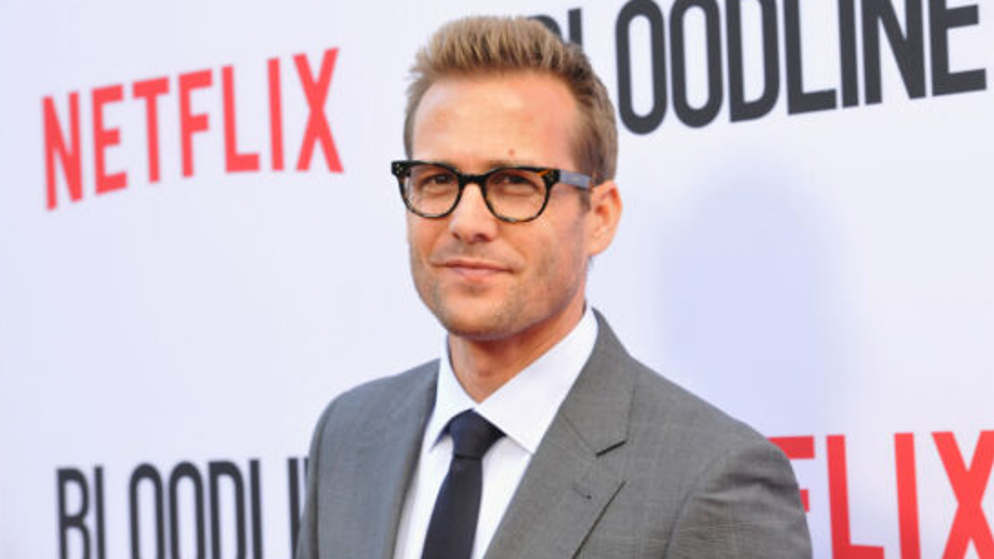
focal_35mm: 116
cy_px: 240
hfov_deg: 18.5
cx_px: 495
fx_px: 3057
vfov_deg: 10.4
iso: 3200
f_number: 7.1
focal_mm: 110
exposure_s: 1/250
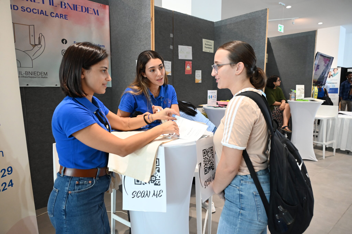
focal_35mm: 24
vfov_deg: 53.1
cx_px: 176
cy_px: 117
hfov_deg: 73.8
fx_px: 235
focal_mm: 24
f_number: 4
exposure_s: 1/125
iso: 2200
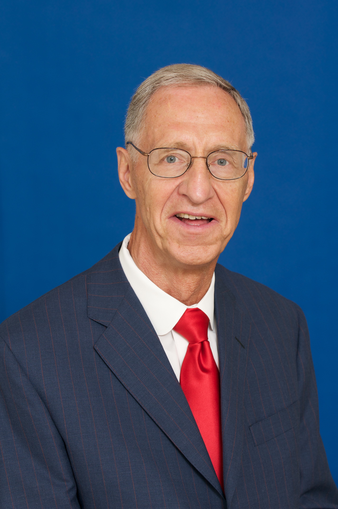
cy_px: 254
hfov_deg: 10.1
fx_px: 1906
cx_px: 169
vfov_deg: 15.2
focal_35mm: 135
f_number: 5.6
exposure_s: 1/250
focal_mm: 90
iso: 200
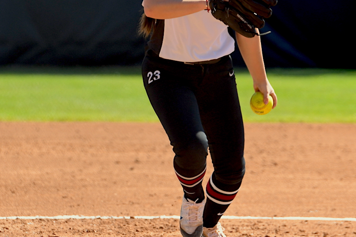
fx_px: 5340
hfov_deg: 3.8
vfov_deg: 2.5
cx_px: 216
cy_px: 49
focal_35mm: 540
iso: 400
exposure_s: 1/1000
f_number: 5
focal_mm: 200
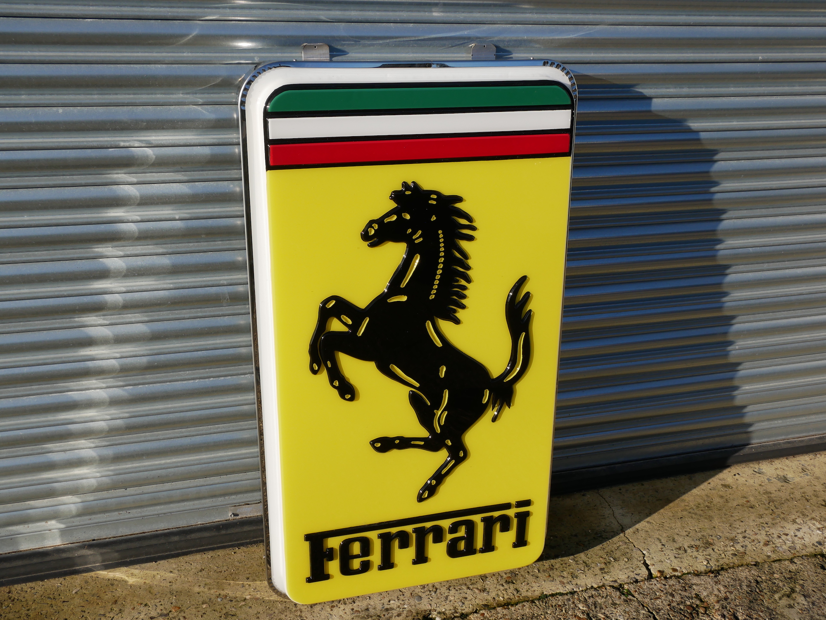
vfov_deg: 39.7
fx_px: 859
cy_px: 310
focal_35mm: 36
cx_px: 413
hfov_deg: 51.3
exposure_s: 1/500
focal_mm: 18
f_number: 8
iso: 200
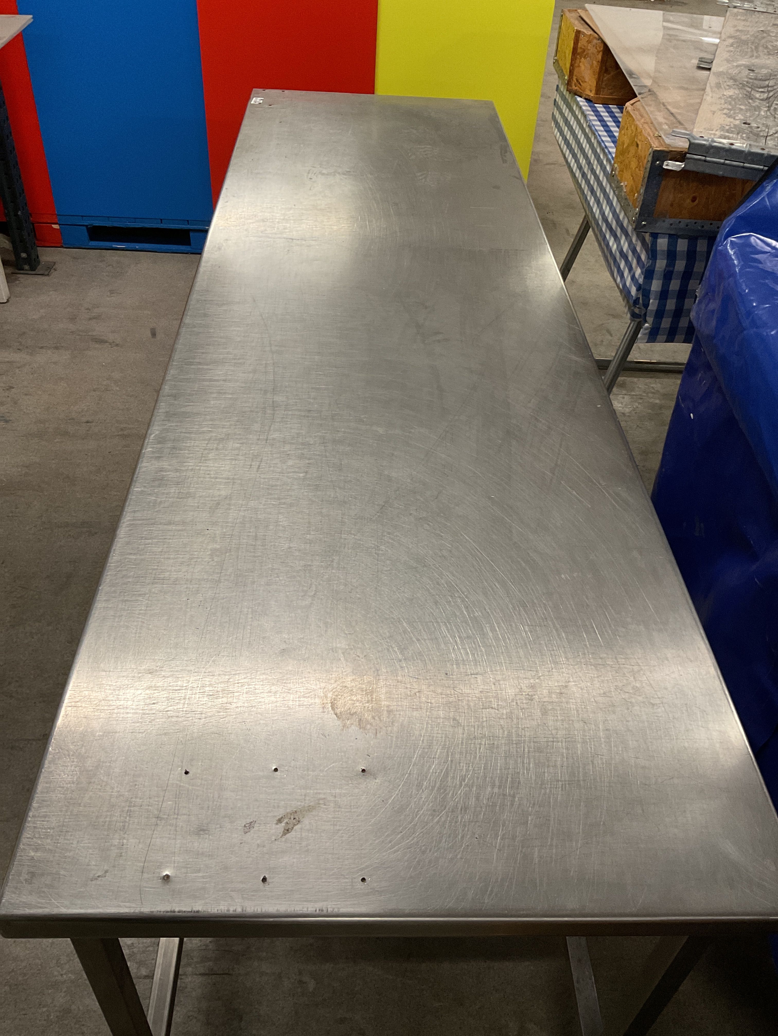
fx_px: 869
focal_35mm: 29
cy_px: 518
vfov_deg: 61.7
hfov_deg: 48.2
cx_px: 389
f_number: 1.8
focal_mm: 3
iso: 80
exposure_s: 1/50
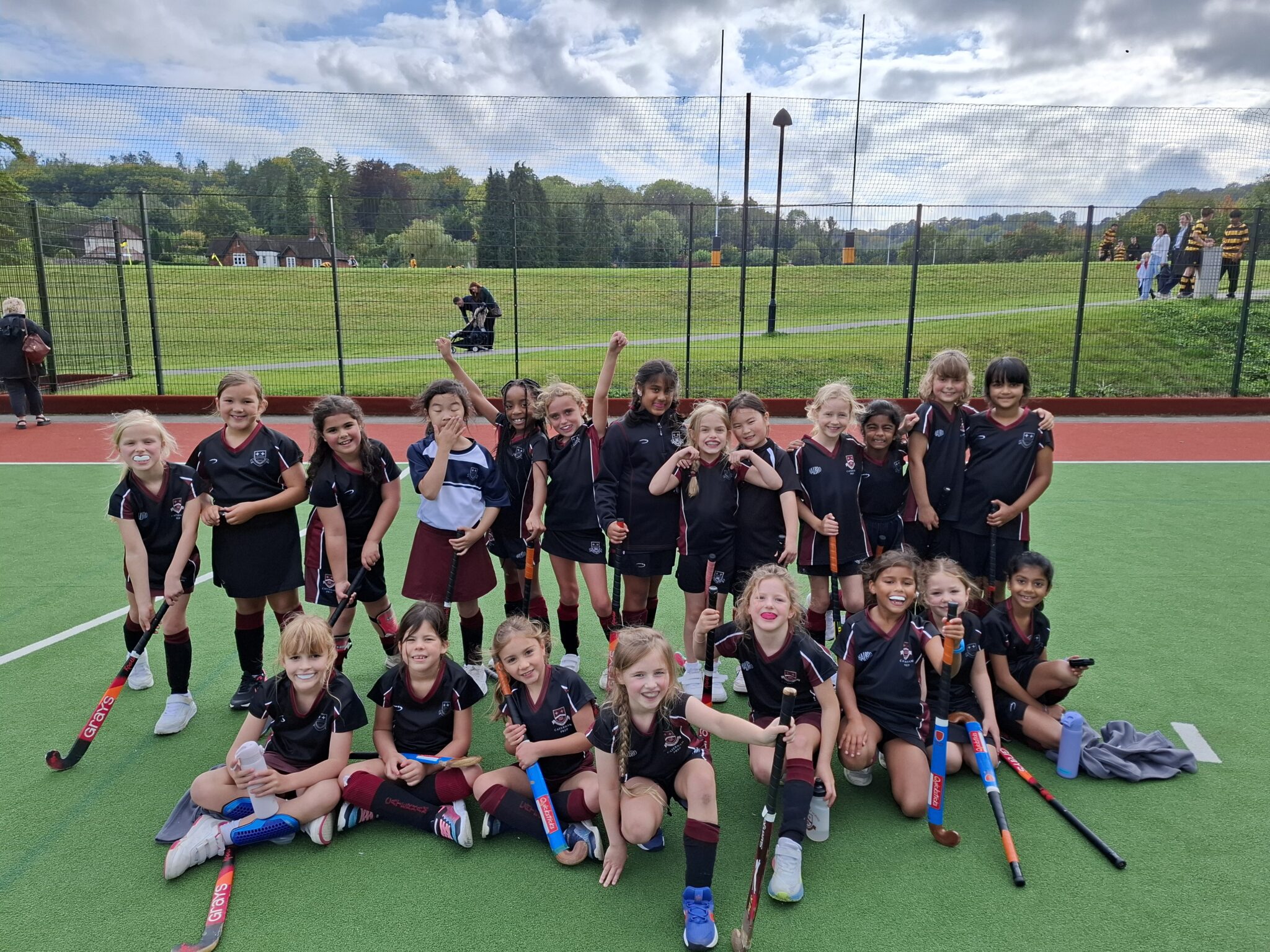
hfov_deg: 73.9
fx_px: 844
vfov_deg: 58.9
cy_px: 476
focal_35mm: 23
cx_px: 635
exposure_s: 1/700
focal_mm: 5.54
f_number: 1.8
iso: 50
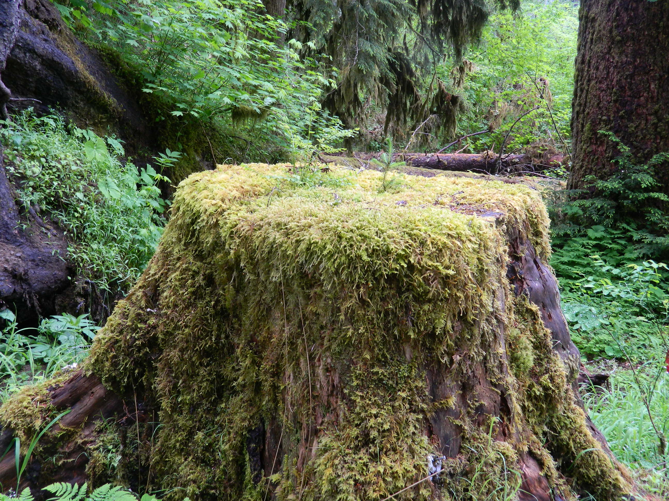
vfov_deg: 40.7
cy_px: 250
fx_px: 676
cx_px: 334
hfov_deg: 52.6
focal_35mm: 35
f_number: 3.3
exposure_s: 1/40
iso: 125
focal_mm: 6.2
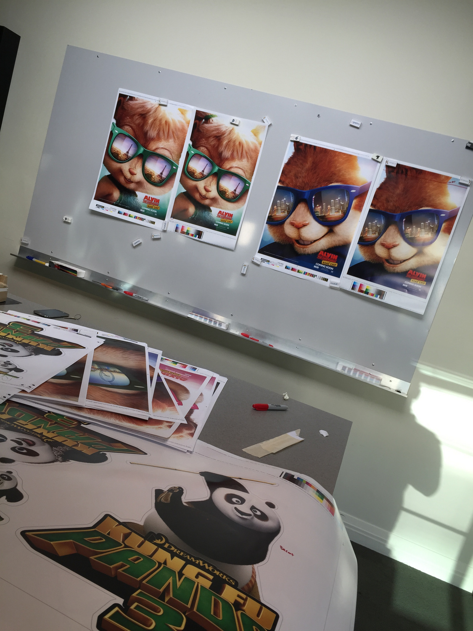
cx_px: 236
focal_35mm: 29
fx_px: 528
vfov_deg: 61.7
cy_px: 316
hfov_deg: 48.2
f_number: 2.2
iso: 32
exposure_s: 1/60
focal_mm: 4.15
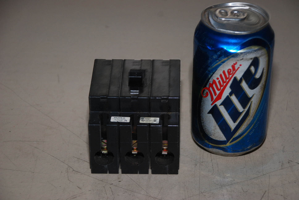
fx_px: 935
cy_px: 100
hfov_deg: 18.2
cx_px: 150
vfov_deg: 12.2
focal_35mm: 112
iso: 200
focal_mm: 75
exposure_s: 1/60
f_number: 5.6
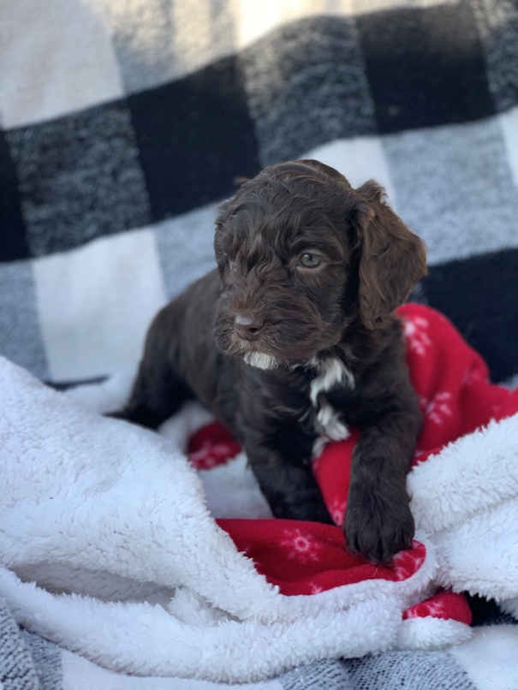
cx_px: 259
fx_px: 1037
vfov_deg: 36.8
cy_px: 345
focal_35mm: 52
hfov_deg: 28.0
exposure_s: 1/122
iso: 16
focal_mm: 6
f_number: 2.4
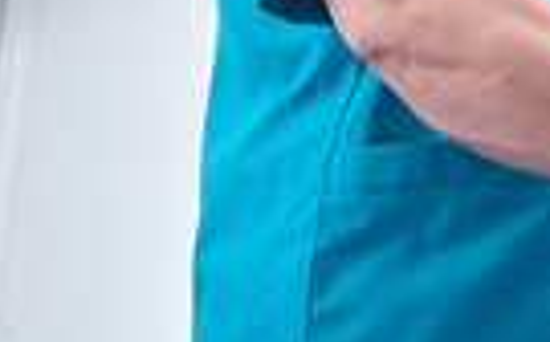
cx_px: 998
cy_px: -307
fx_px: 1871
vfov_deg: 9.8
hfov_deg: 14.6
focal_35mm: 125
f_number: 2.8
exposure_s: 1/200
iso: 160
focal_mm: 28
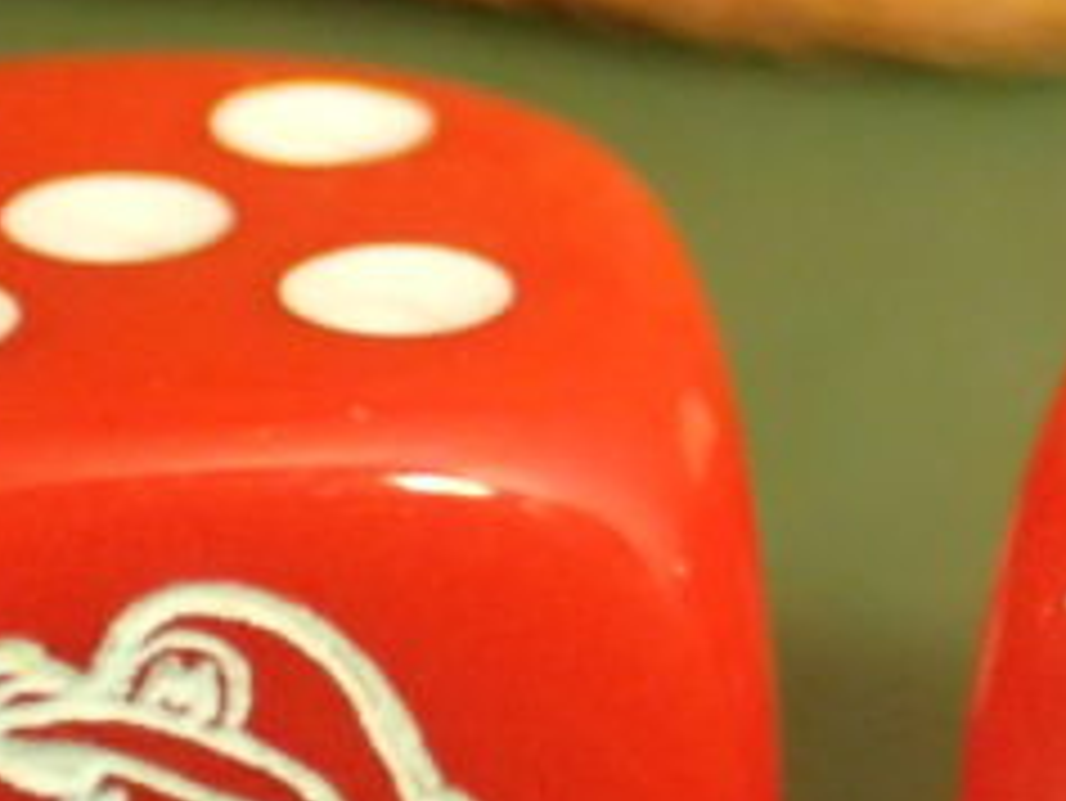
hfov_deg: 7.0
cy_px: 567
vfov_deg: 5.3
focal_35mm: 281
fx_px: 8658
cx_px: 720
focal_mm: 11.78
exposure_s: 1/60
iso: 800
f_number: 3.8
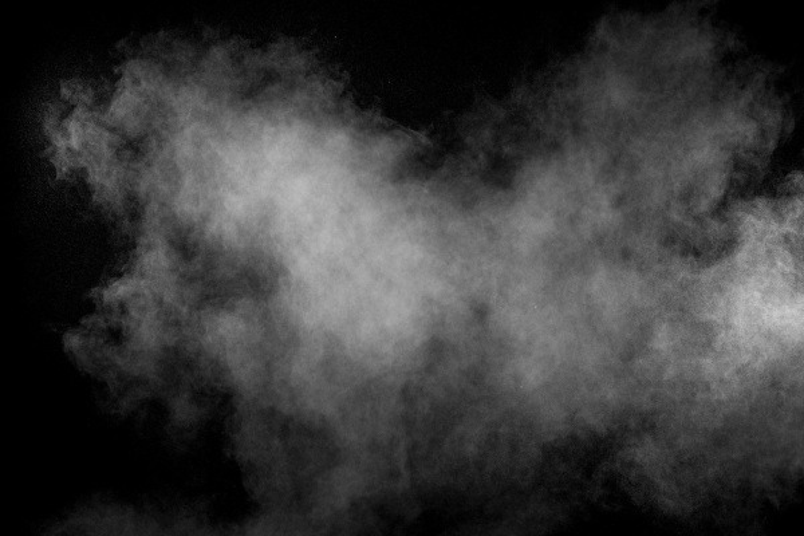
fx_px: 1172
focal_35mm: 52
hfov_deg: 37.9
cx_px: 402
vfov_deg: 25.8
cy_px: 268
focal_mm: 35
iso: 100
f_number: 8
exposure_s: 1/200
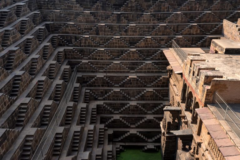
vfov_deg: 41.2
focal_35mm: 32
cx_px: 120
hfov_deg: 58.7
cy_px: 80
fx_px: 213
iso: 400
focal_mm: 32
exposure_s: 1/1600
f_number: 6.3
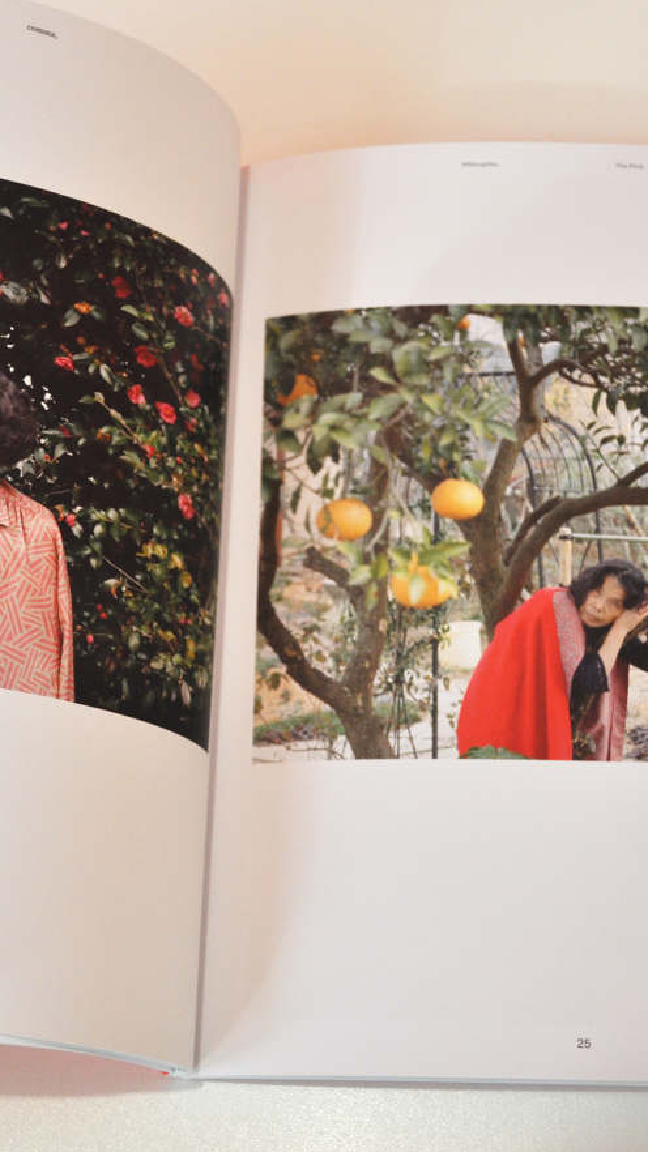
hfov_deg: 19.4
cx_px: 238
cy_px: 577
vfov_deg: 33.8
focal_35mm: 62
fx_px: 1894
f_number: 4.2
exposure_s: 1/60
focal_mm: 26
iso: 400
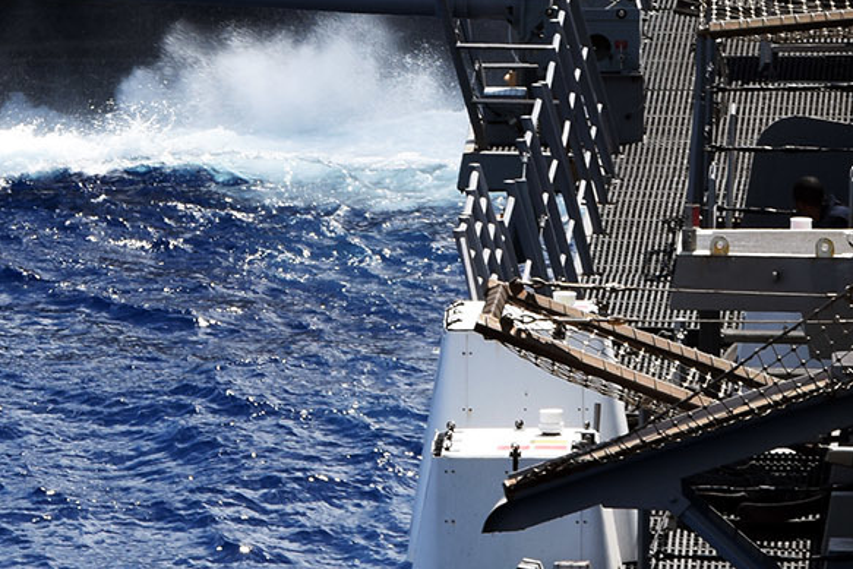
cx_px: 492
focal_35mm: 823
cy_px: -459
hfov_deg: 2.5
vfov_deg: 1.7
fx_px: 19504
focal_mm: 200
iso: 200
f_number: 22
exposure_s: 1/125
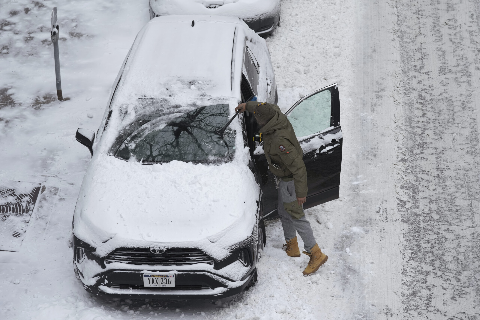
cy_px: 160
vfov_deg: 11.4
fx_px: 1600
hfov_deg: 17.1
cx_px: 240
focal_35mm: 120
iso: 500
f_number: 4.5
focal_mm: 120
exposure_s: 1/800
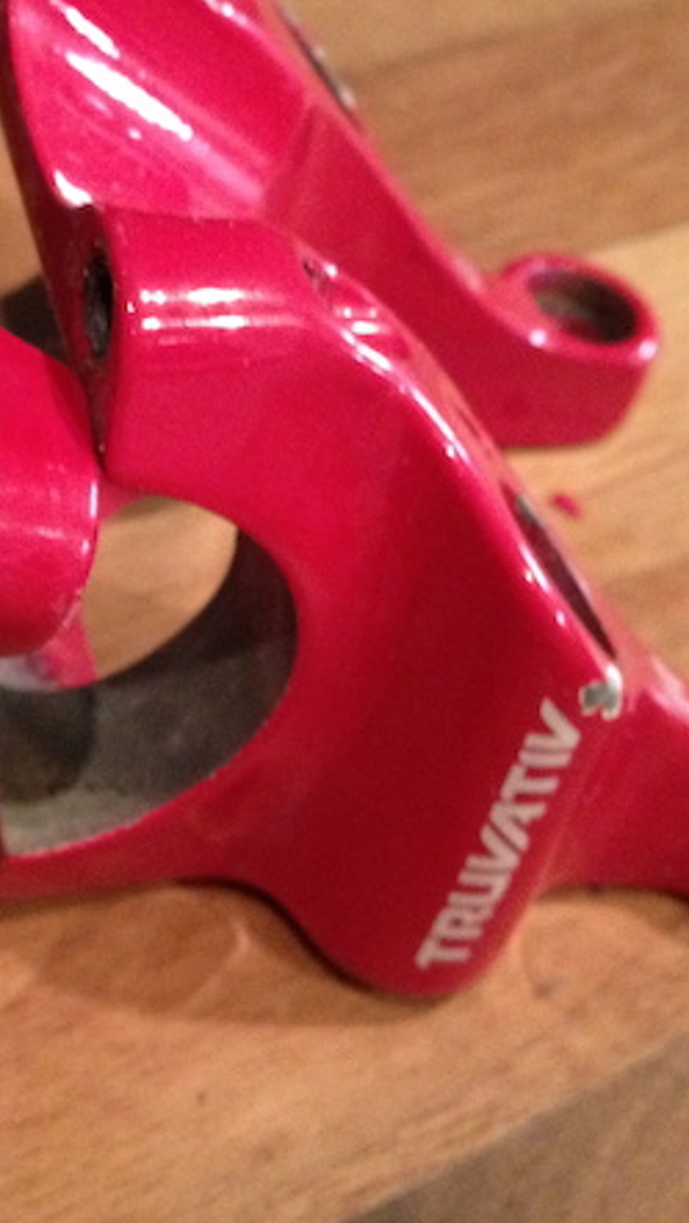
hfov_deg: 17.4
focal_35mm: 69
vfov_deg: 30.2
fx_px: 2238
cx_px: 144
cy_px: 357
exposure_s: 1/15
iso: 400
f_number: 2.4
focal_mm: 4.28
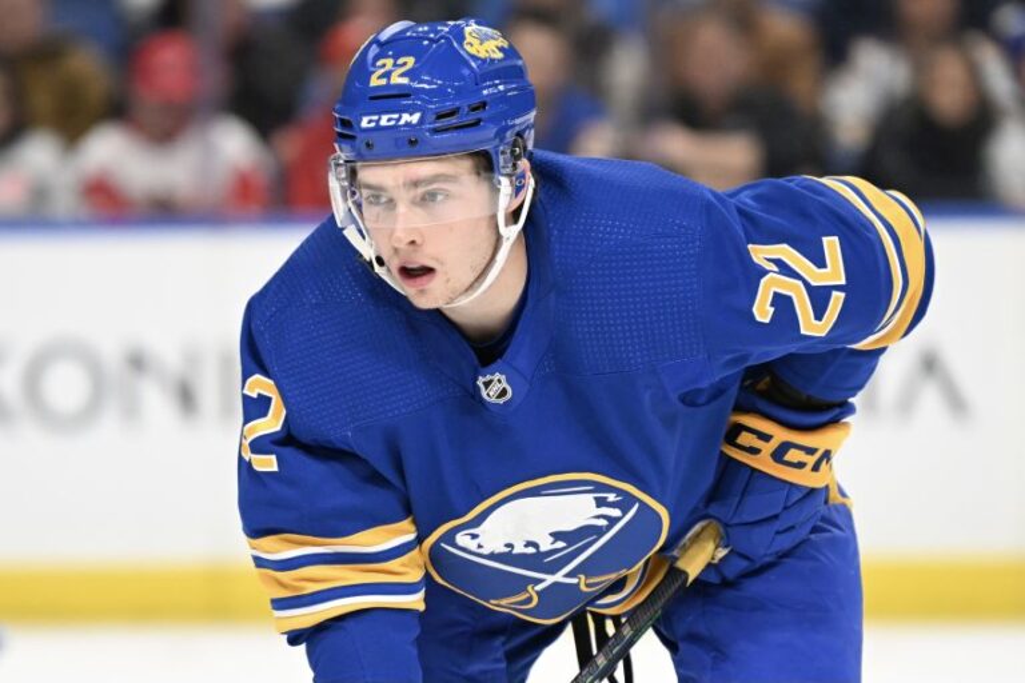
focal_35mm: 200
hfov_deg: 10.3
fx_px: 5694
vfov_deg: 6.9
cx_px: 512
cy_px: 342
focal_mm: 200
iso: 3200
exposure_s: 1/1600
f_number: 3.5
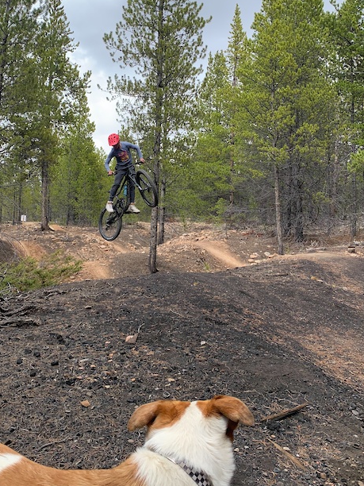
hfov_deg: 41.7
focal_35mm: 34
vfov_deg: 53.7
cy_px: 205
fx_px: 477
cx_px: 160
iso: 25
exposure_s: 1/789
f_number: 1.8
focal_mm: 4.25
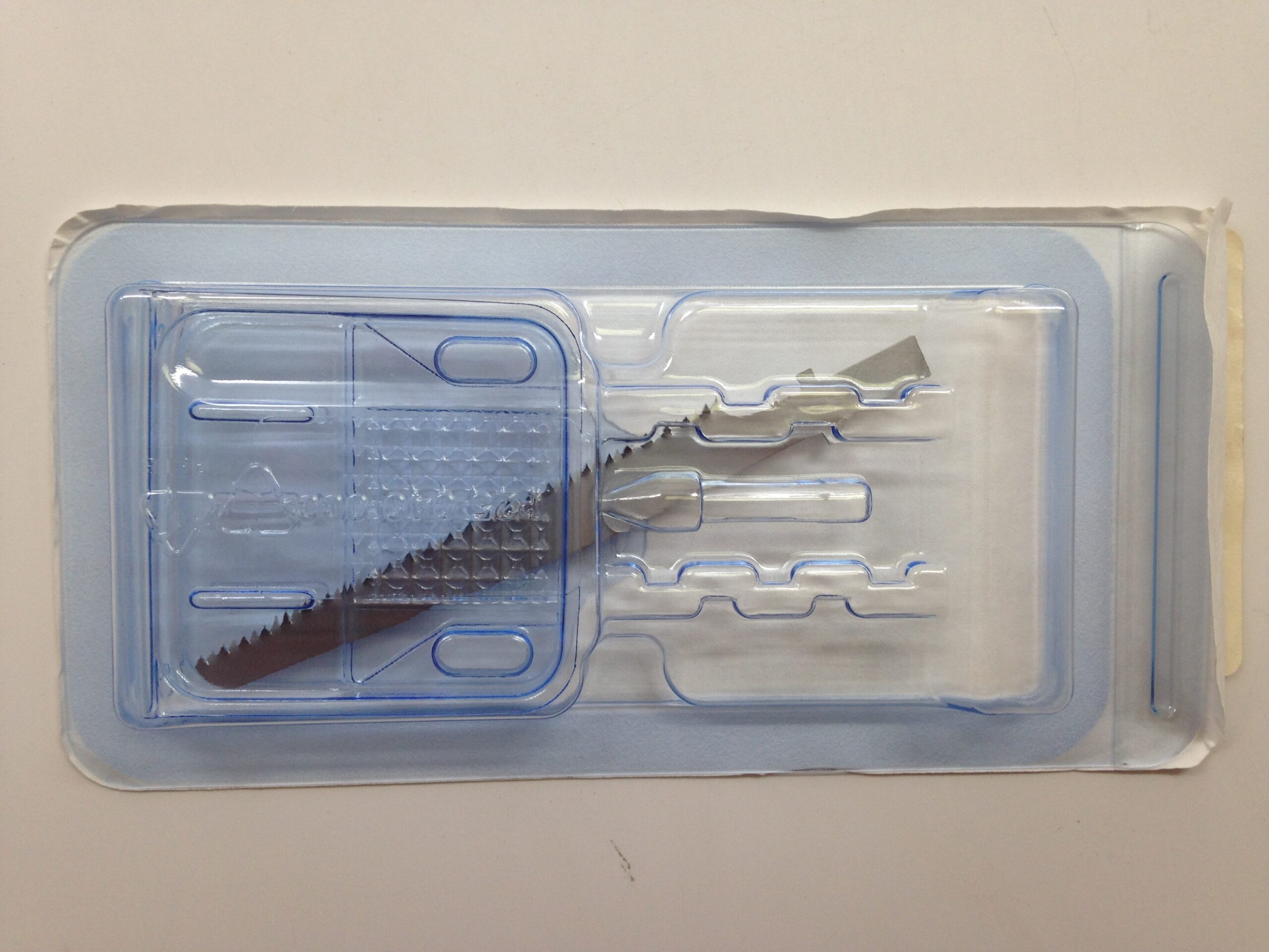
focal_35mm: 33
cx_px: 634
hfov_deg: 55.4
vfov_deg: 42.9
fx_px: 1210
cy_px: 476
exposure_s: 1/40
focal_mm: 4.12
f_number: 2.4
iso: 50
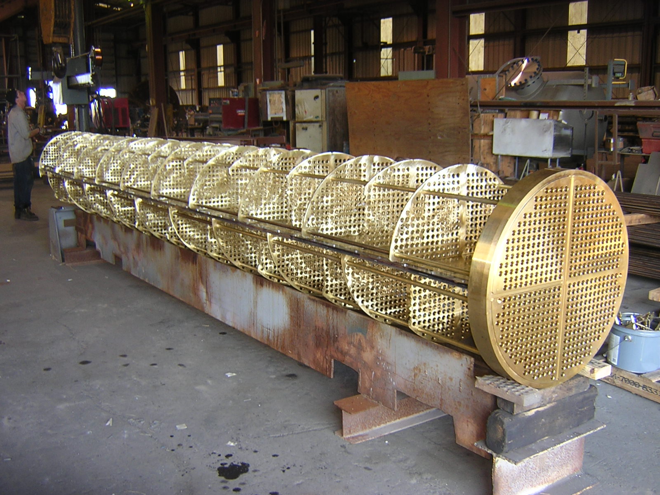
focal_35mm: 36
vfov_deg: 39.7
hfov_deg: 51.4
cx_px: 330
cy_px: 248
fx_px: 686
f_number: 2.6
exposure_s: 1/30
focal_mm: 4.7
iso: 100
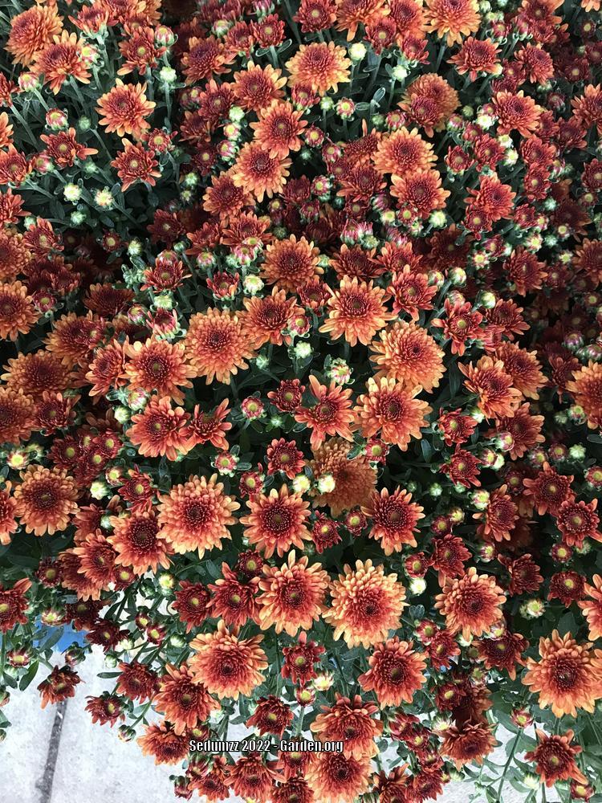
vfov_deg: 63.4
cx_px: 301
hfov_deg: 49.7
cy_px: 402
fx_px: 649
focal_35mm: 28
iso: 32
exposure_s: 1/30
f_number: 1.8
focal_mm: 3.99
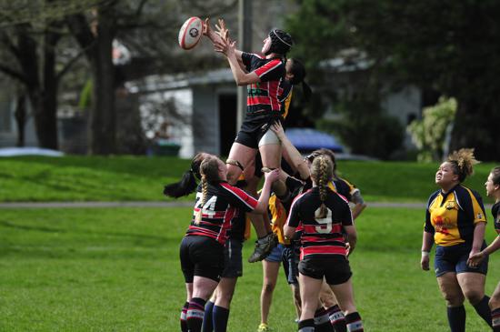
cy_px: 166
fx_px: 6241
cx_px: 250
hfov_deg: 4.6
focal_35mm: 450
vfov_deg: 3.0
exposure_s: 1/800
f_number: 4
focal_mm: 300
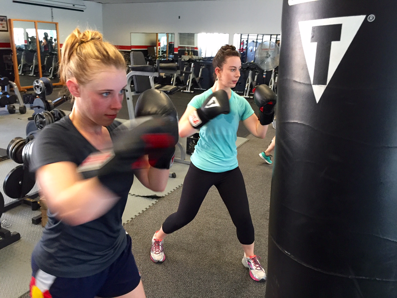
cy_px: 149
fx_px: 333
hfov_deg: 61.7
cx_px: 198
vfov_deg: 48.2
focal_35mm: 29
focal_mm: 4.15
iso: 160
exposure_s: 1/30
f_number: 2.2
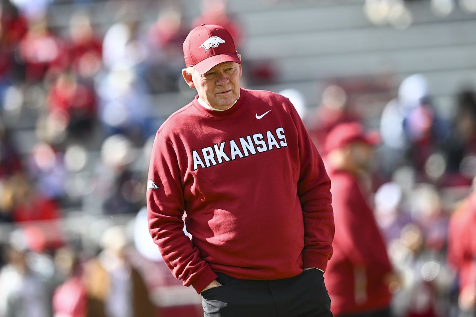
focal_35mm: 400
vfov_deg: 3.4
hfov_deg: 5.2
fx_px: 5288
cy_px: 158
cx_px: 238
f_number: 4
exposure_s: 1/1000
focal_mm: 400
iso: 220
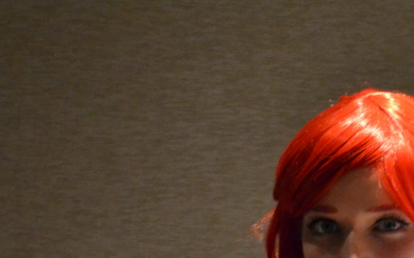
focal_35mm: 154
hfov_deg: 13.3
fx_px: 1737
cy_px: 327
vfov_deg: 8.4
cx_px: 449
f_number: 5
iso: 3200
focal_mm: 36
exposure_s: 1/15
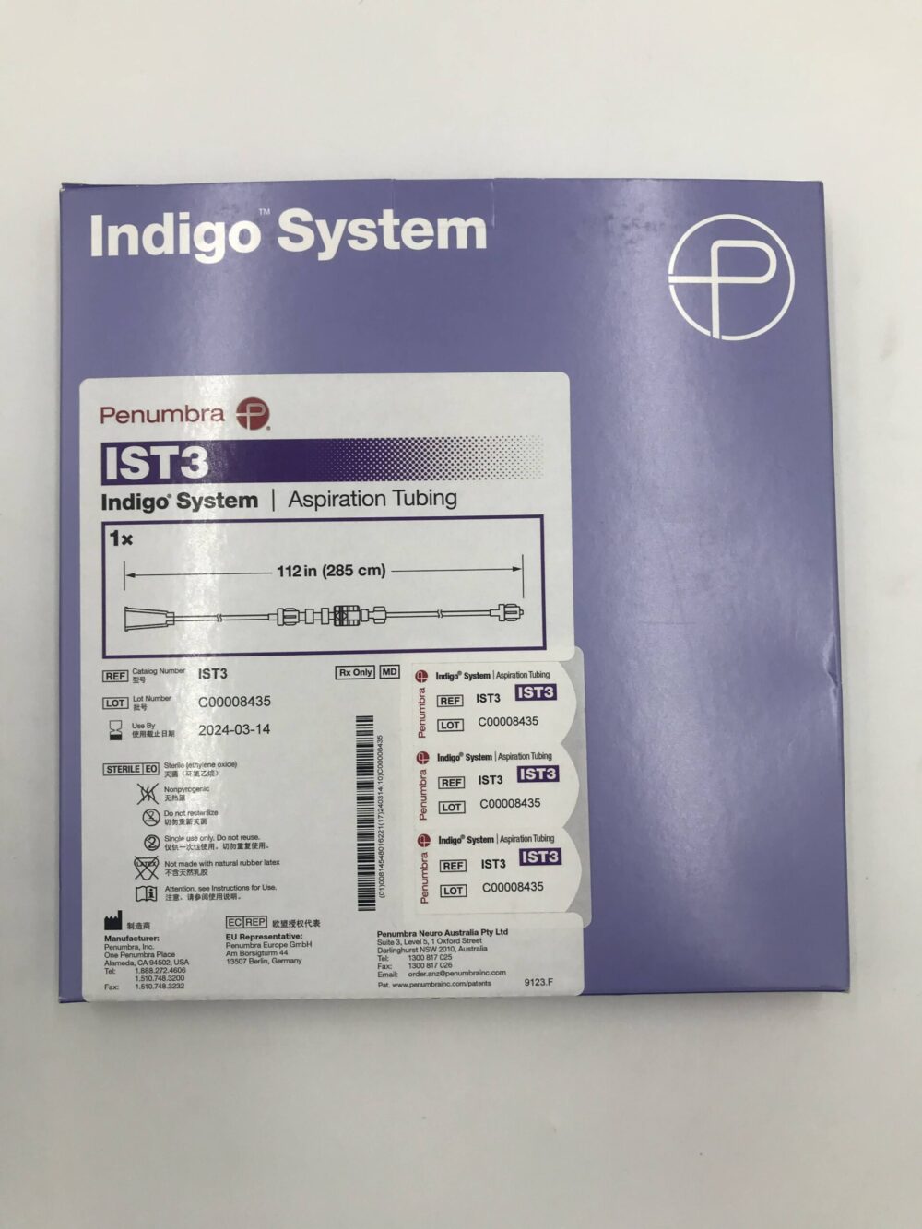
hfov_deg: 49.8
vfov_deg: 63.4
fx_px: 994
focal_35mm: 28
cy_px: 614
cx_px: 461
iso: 20
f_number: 1.8
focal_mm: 3.99
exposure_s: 1/239
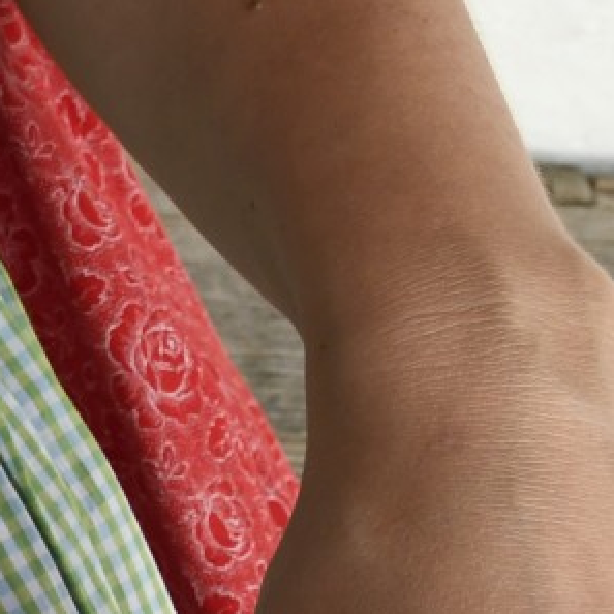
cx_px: -697
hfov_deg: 11.1
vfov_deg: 12.5
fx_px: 2789
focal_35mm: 139
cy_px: 542
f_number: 5.6
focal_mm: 18
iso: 800
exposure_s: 1/125
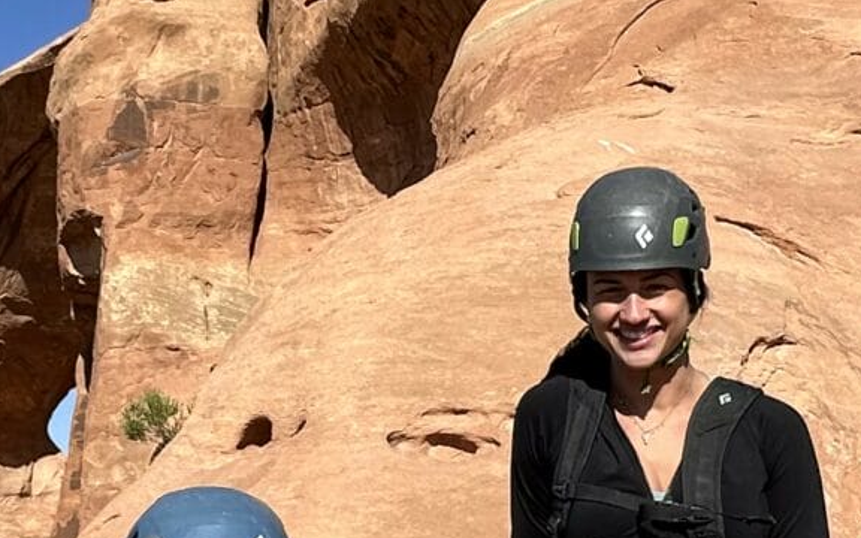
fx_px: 1549
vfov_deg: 19.7
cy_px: 320
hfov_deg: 30.8
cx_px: 283
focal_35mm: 66
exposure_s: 1/2353
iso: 50
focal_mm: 2.22
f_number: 2.2
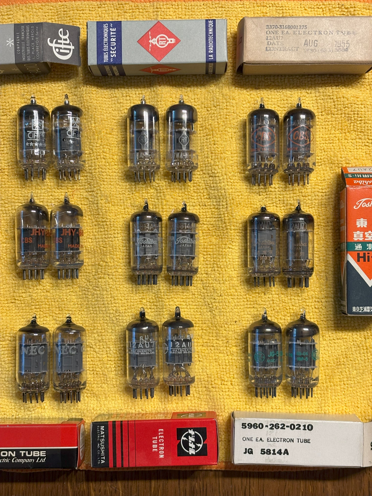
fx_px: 745
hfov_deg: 28.0
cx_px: 186
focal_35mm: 52
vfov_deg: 36.8
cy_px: 248
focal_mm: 5.96
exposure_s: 1/50
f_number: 1.6
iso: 160
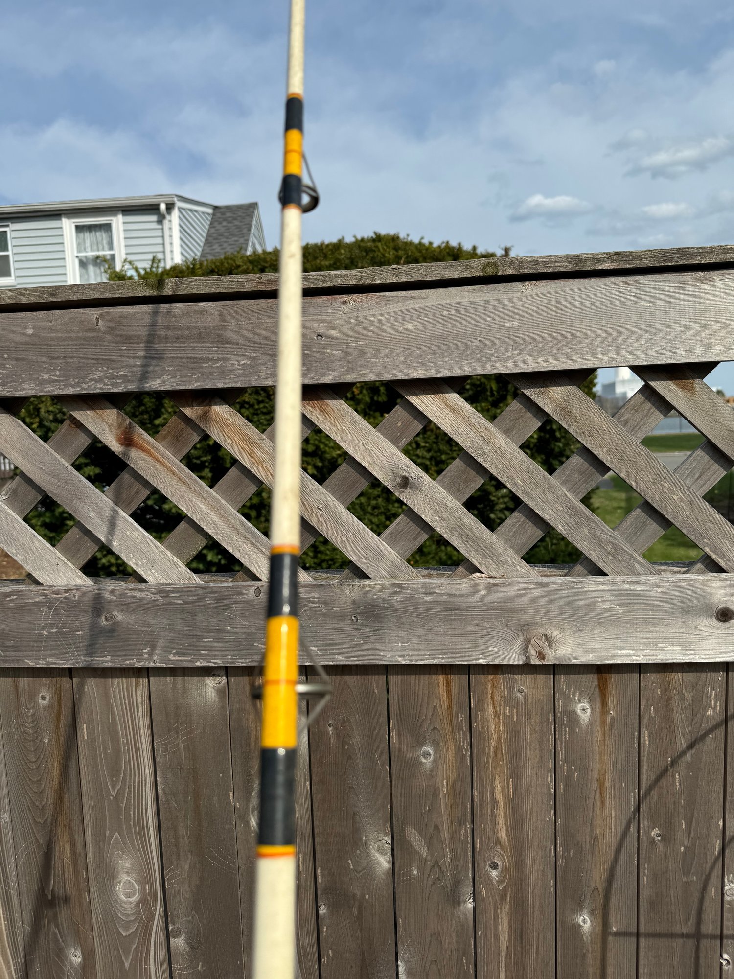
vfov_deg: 71.6
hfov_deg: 56.8
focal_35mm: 24
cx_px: 367
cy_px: 490
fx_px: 679
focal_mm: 6.76
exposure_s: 1/4950
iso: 80
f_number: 1.78
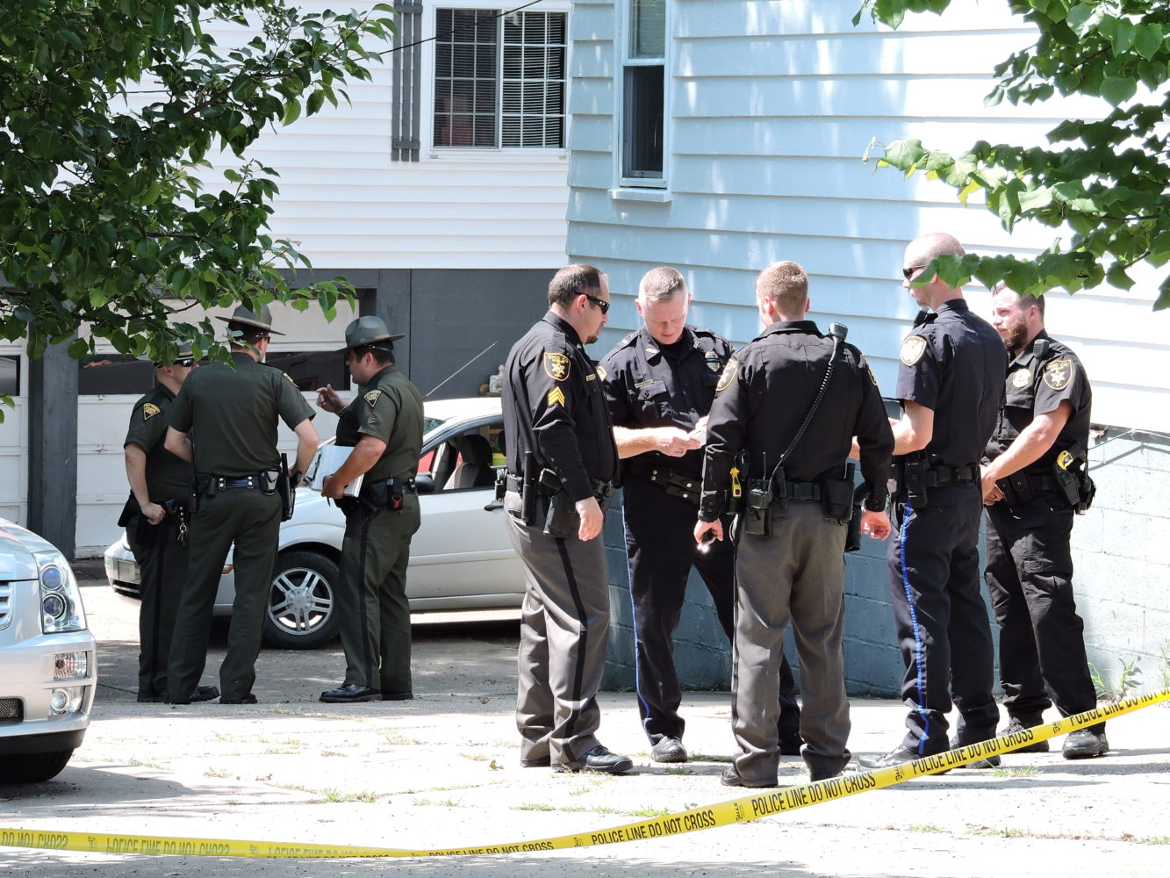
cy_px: 439
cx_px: 585
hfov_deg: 12.7
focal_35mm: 155
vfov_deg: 9.6
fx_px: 5239
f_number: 4.4
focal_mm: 27.6
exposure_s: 1/320
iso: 200
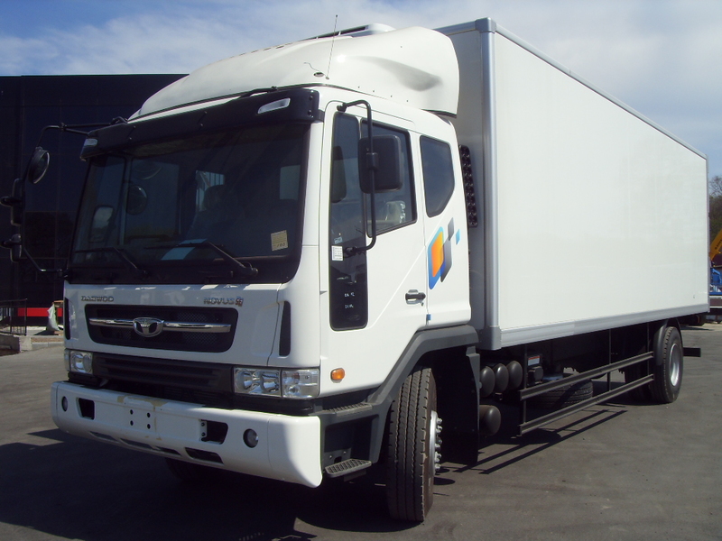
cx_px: 361
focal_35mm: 39
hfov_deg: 47.9
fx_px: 813
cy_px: 270
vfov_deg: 36.8
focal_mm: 6.6
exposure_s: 1/500
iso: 80
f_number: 6.2
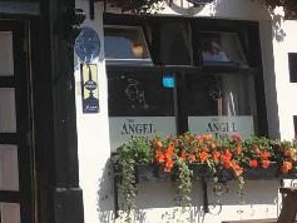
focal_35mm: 121
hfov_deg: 14.1
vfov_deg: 12.0
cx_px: -264
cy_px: -50
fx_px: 1039
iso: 20
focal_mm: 3.99
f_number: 1.8
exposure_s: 1/4049
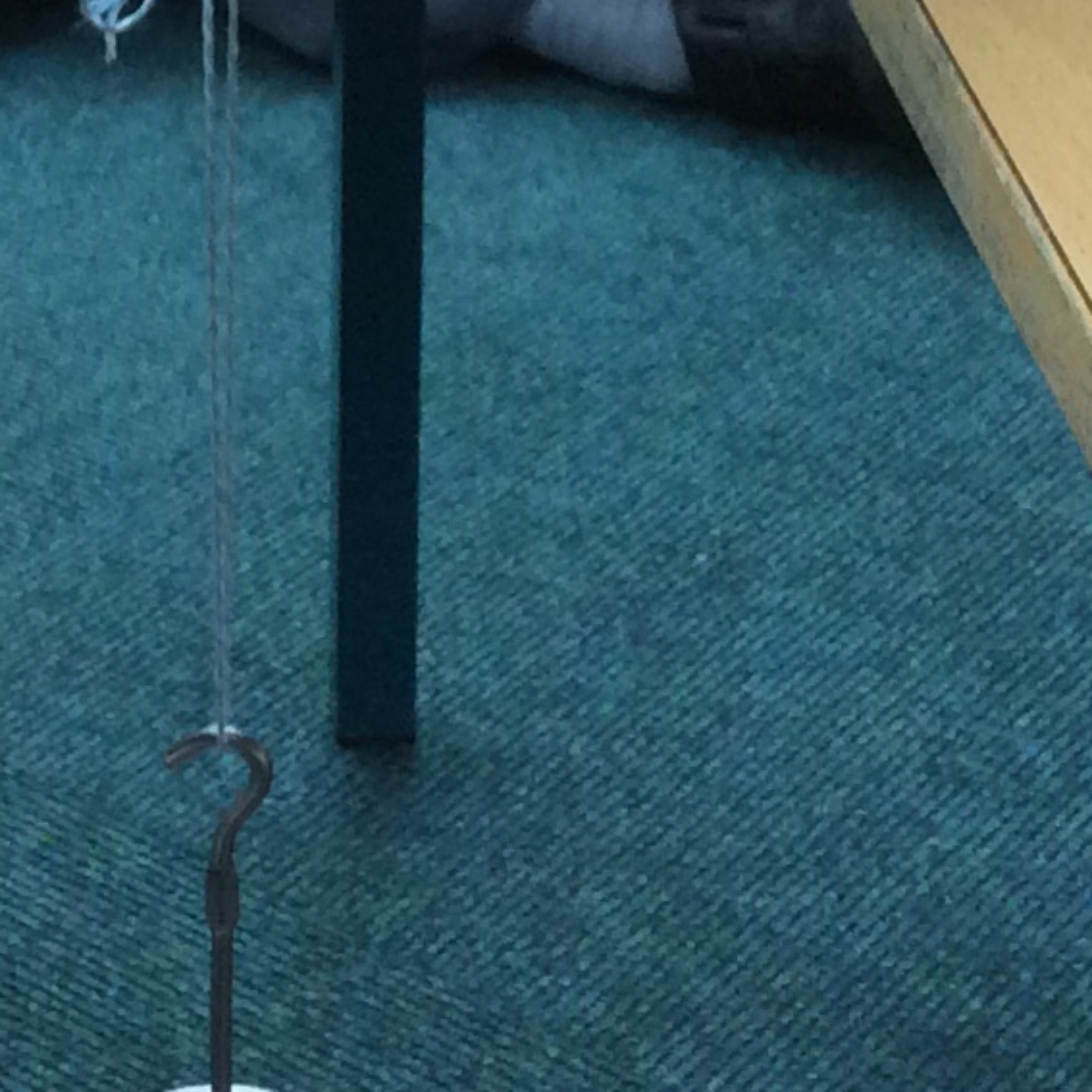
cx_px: 225
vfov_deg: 13.0
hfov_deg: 13.5
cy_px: -387
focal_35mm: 129
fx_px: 4604
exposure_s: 1/25
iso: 100
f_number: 2.4
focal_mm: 3.3
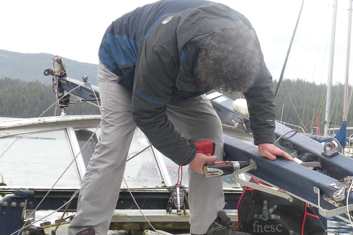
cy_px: 132
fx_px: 1010
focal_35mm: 103
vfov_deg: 13.3
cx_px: 280
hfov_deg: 19.6
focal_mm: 9.8
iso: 64
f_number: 3.5
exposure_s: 1/161
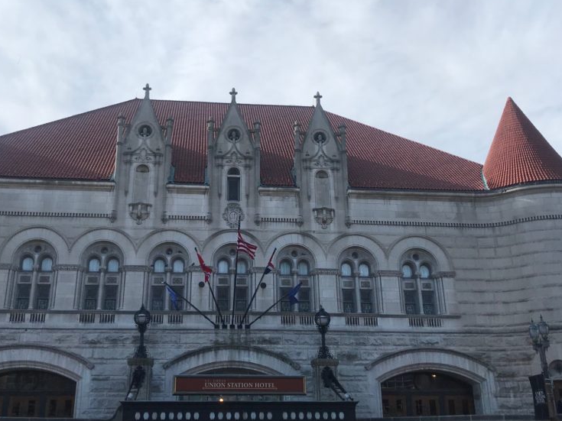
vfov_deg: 36.8
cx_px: 272
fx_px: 633
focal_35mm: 39
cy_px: 211
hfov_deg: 47.9
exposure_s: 1/2179
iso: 20
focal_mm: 3.99
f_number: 1.8
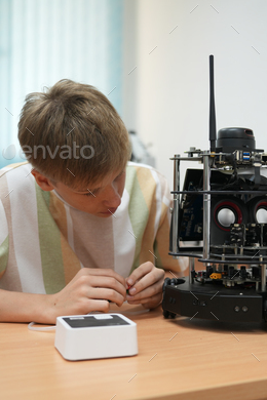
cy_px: 199
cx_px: 199
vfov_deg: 35.6
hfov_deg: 23.9
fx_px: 623
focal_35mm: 56
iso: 320
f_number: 2
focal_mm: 37
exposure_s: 1/193
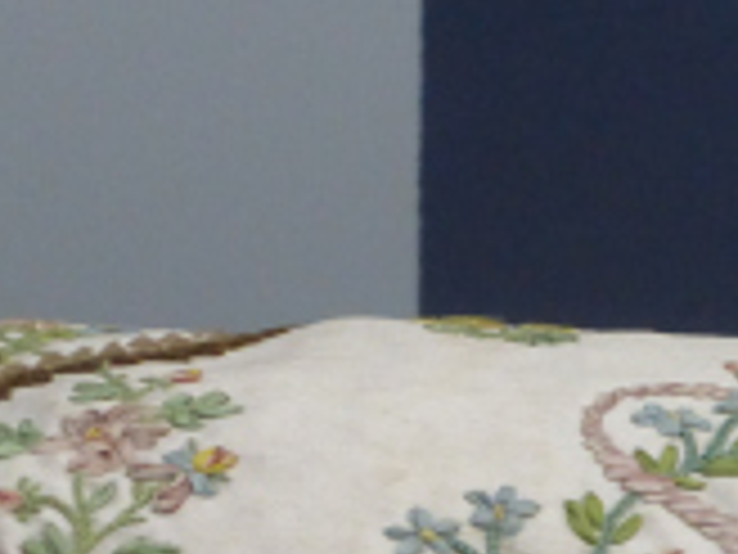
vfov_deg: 8.1
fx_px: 3816
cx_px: 1044
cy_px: 896
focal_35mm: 179
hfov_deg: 10.7
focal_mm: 8.5
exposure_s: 1/30
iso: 400
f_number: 4.2
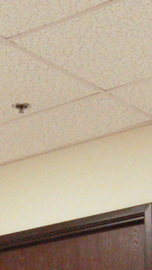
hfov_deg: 8.0
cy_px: 322
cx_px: -27
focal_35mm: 150
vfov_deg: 13.9
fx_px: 1075
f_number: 5.6
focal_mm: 18
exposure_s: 1/160
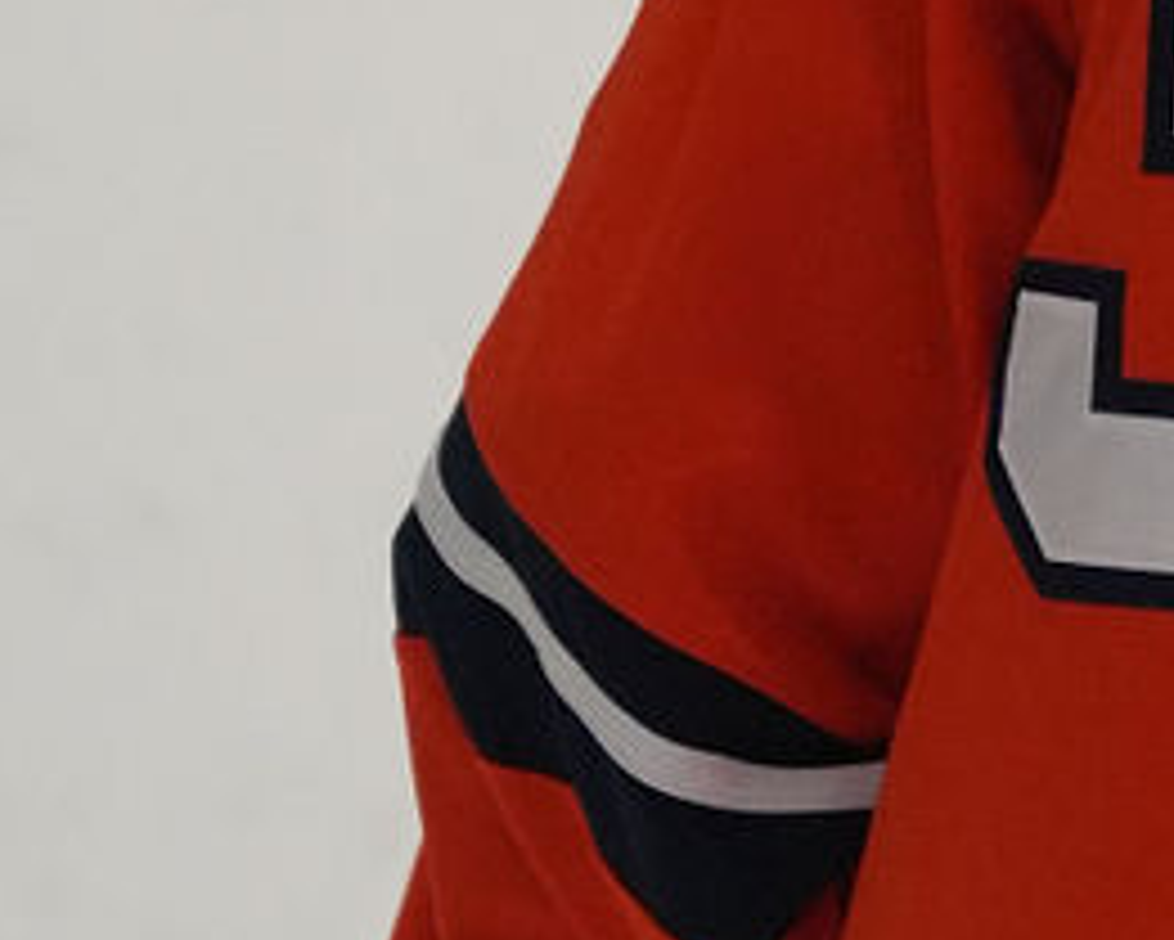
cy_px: -198
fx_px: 38443
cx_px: 1939
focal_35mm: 1106
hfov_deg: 1.7
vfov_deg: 1.4
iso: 6400
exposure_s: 1/1600
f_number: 2.8
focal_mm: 200
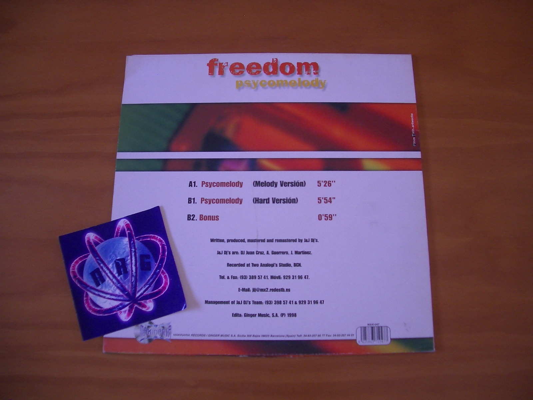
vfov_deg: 40.7
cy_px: 200
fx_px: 539
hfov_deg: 52.6
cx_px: 266
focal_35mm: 35
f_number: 2.6
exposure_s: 1/50
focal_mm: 5.8
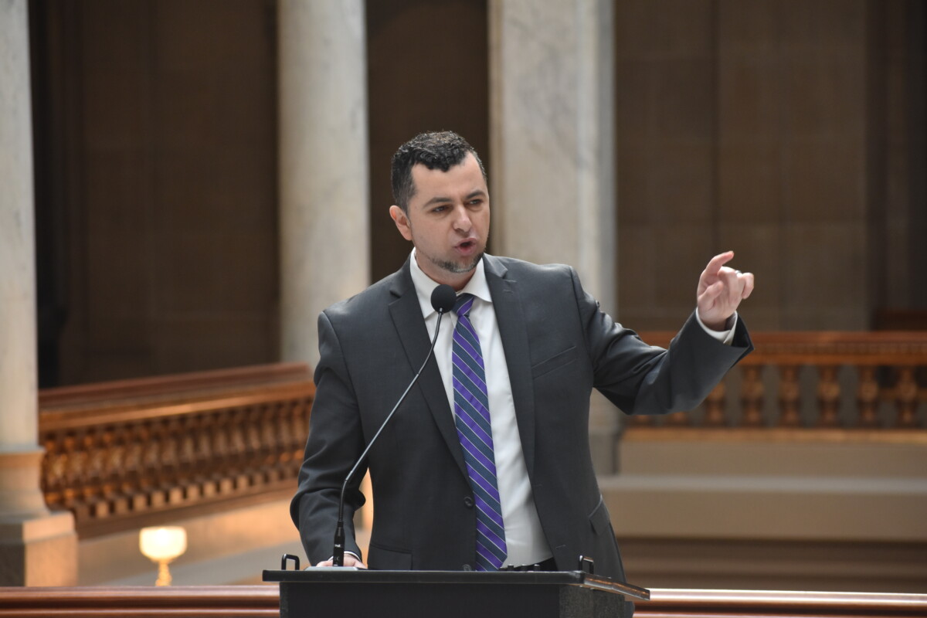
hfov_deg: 11.0
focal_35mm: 188
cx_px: 464
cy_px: 309
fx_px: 4828
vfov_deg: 7.3
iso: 800
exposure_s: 1/125
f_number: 4.8
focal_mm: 125
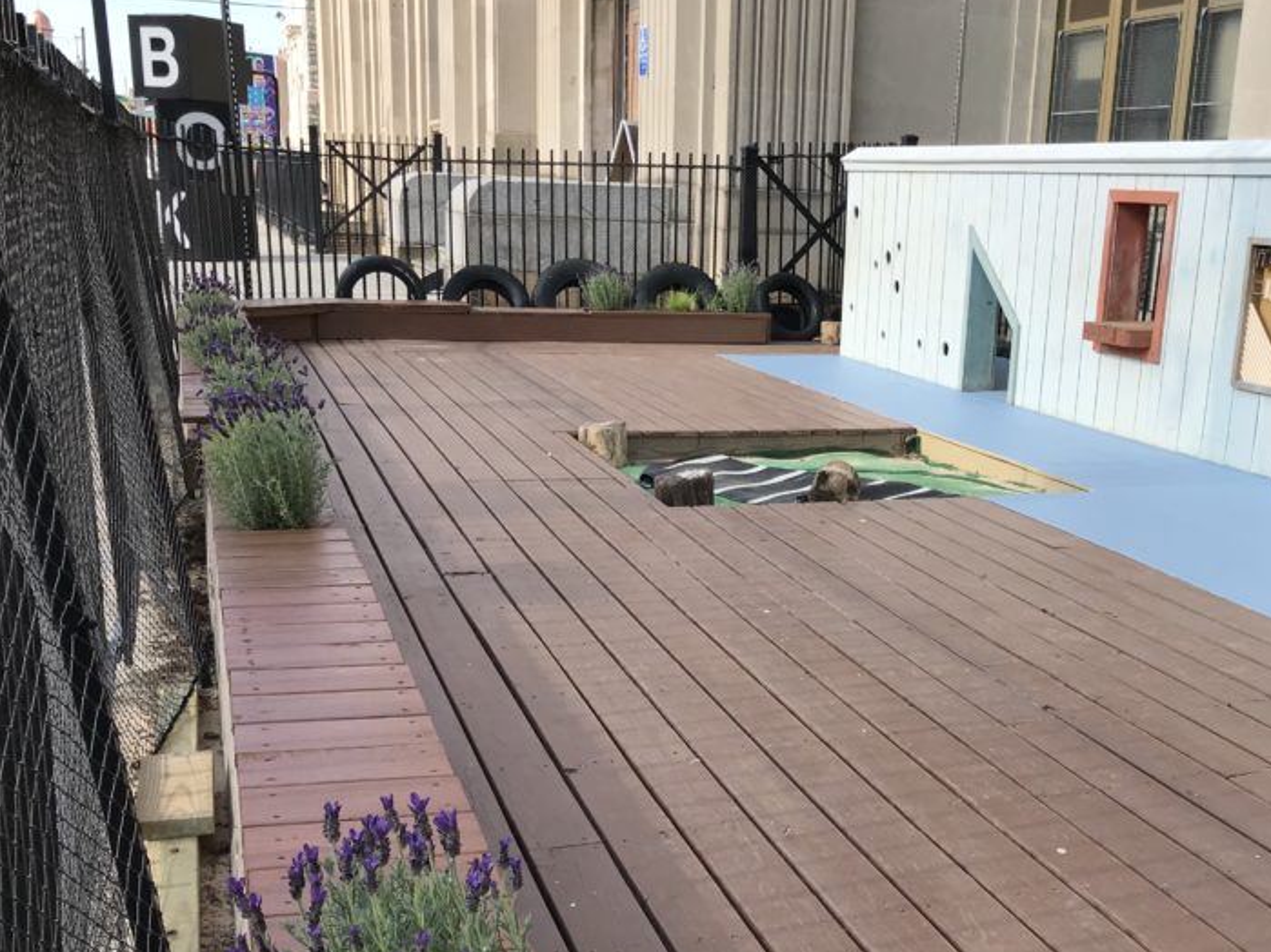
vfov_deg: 34.7
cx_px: 815
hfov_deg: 45.3
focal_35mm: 41
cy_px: 649
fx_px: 1505
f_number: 1.8
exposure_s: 1/833
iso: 20
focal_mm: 3.99
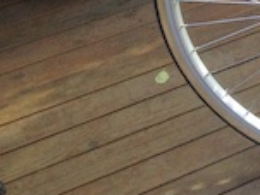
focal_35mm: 186
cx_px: 659
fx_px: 1396
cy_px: -150
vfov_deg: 7.7
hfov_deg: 9.3
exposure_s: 1/140
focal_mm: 4.28
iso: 50
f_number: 2.4
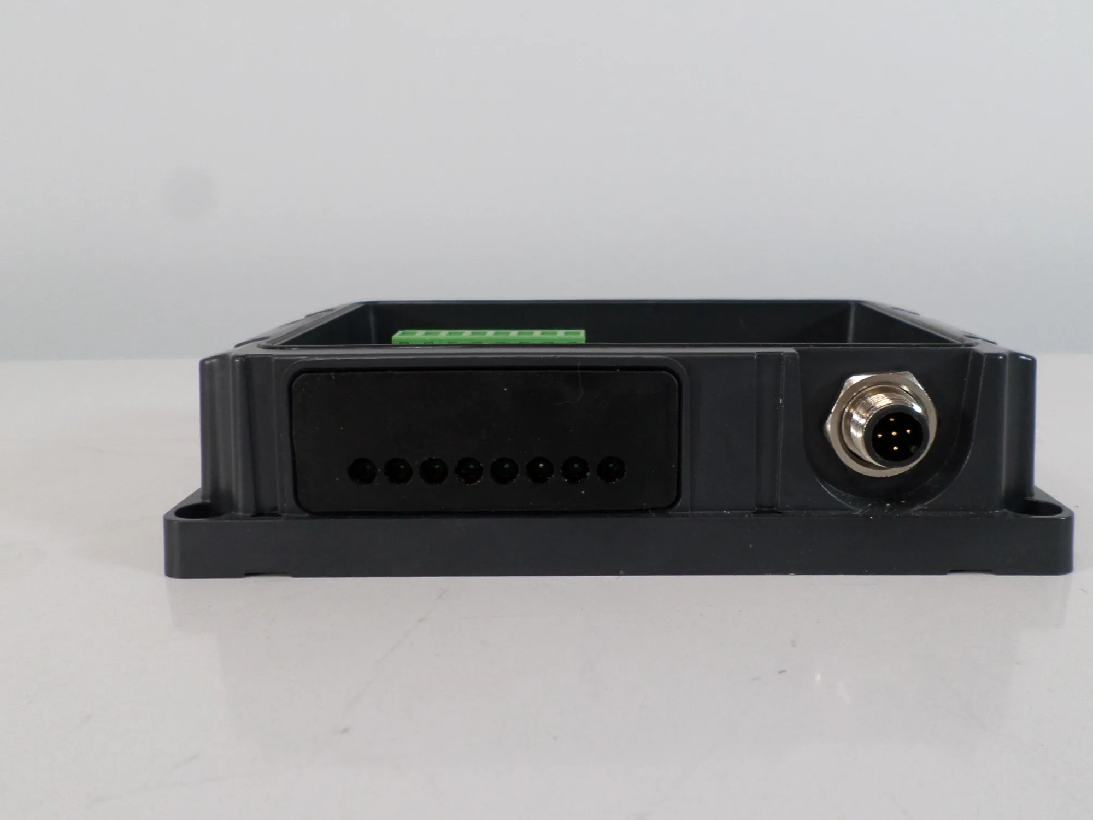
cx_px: 602
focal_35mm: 32
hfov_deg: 56.7
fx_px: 1010
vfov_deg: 44.1
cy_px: 440
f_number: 2.5
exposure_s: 1/60
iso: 80
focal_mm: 4.5
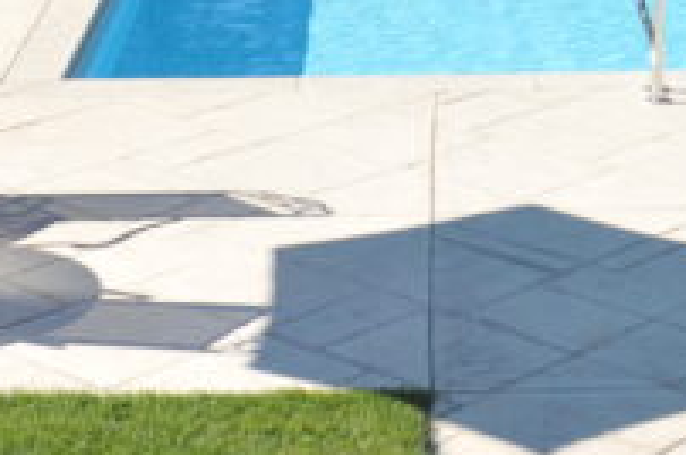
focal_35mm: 132
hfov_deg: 15.4
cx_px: 630
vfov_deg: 10.1
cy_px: -202
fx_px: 2511
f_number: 8
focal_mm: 24
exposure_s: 1/250
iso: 200
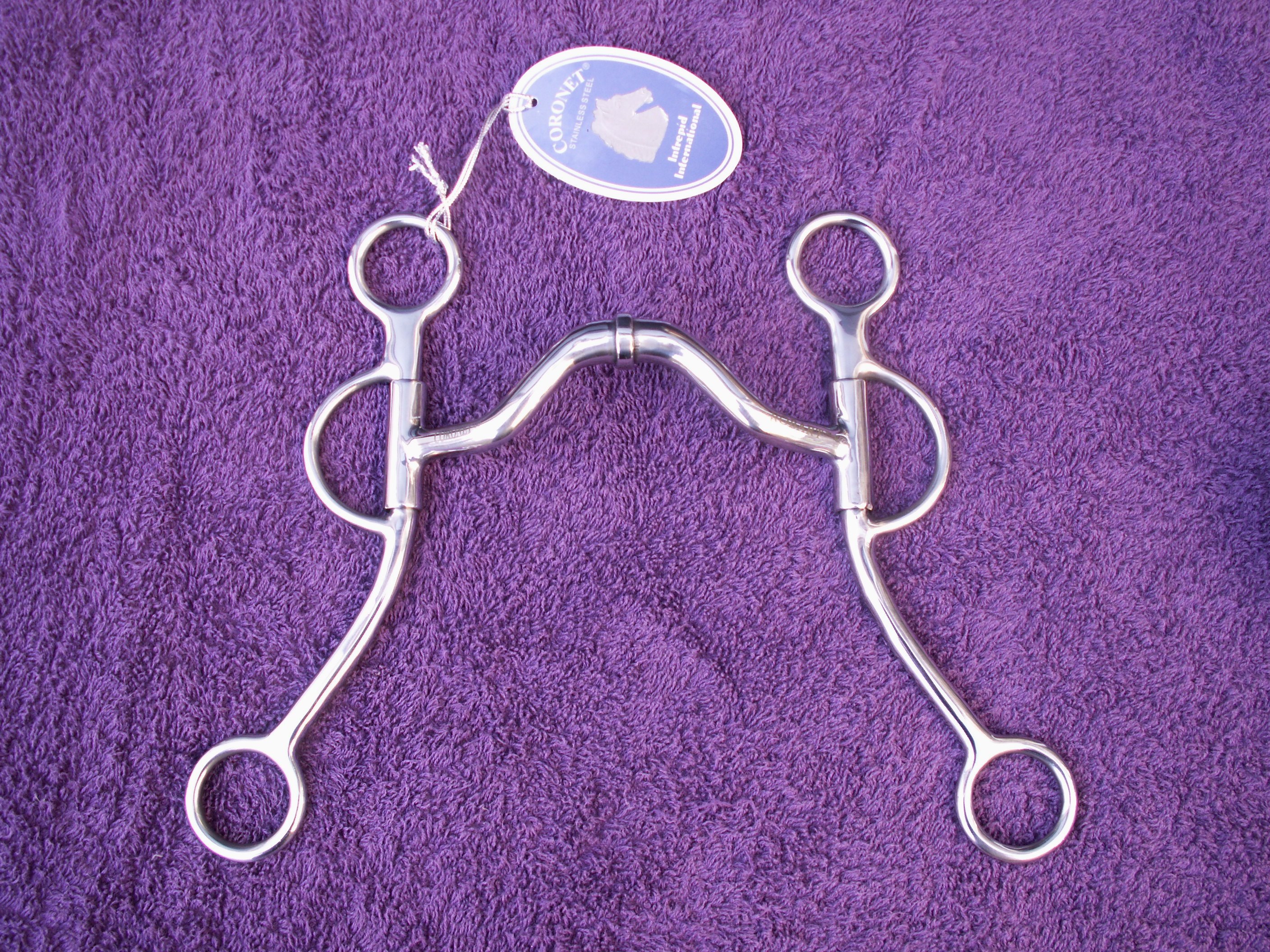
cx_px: 635
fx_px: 1284
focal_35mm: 35
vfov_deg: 40.7
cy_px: 476
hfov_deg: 52.6
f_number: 3.2
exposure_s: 1/50
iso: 50
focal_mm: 5.86
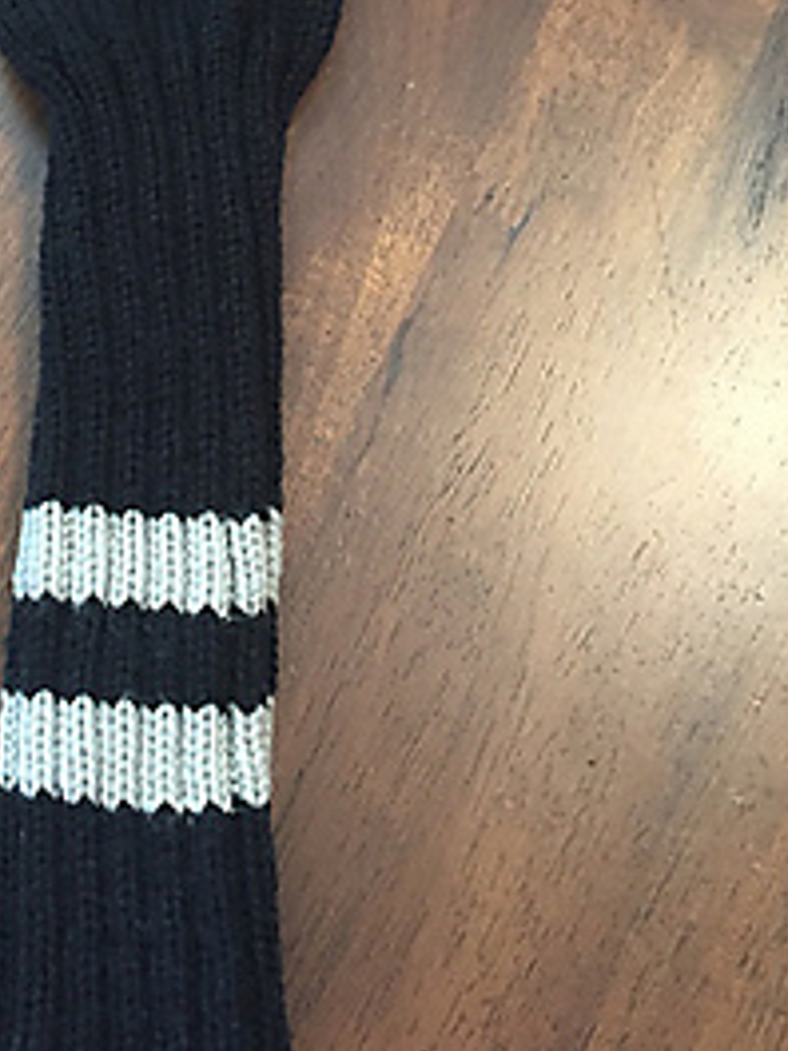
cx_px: 197
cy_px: 203
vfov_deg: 33.9
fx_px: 1669
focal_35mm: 55
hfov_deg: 26.2
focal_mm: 4.15
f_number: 2.2
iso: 250
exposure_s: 1/17
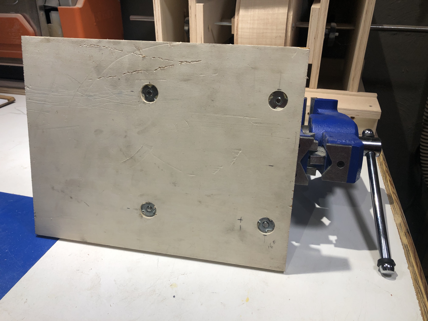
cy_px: 160
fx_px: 346
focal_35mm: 28
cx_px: 214
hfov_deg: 63.4
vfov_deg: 49.7
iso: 50
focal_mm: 3.99
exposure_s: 1/120
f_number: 1.8
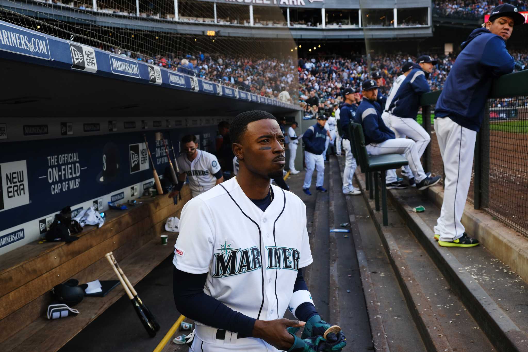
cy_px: 176
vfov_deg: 36.9
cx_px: 264
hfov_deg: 53.1
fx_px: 528
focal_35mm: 36
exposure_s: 1/500
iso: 640
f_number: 4.5
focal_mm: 24.3
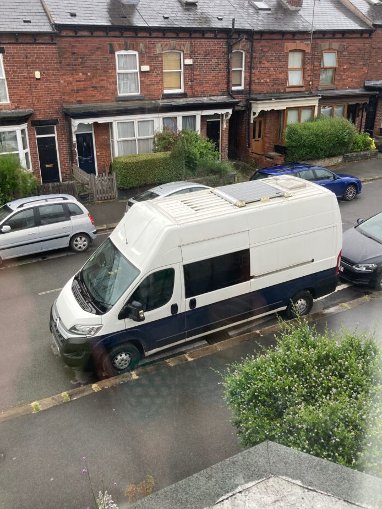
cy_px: 250
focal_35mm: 31
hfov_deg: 45.4
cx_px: 180
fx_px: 456
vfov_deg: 58.3
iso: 32
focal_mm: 3.99
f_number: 1.8
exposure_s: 1/121
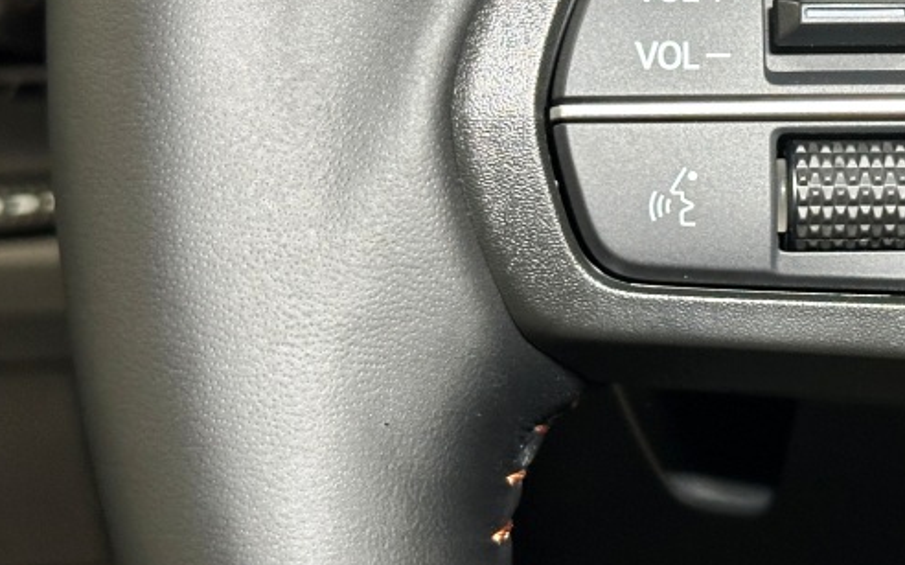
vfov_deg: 12.2
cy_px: 63
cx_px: 859
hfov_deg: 19.2
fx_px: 2613
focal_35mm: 106
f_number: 1.78
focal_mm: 6.86
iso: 320
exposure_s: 1/40
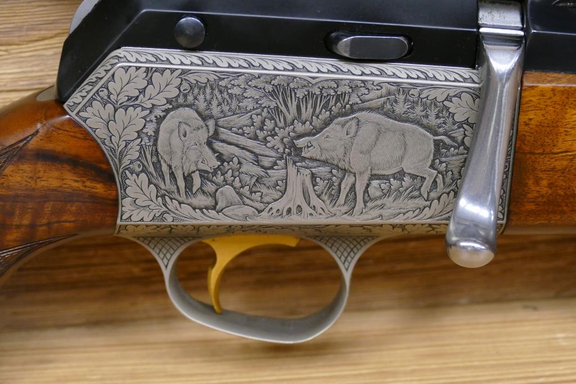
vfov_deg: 15.2
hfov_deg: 22.6
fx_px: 1440
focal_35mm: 90
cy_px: 192
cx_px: 288
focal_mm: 32.65
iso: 1600
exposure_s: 1/80
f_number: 3.8
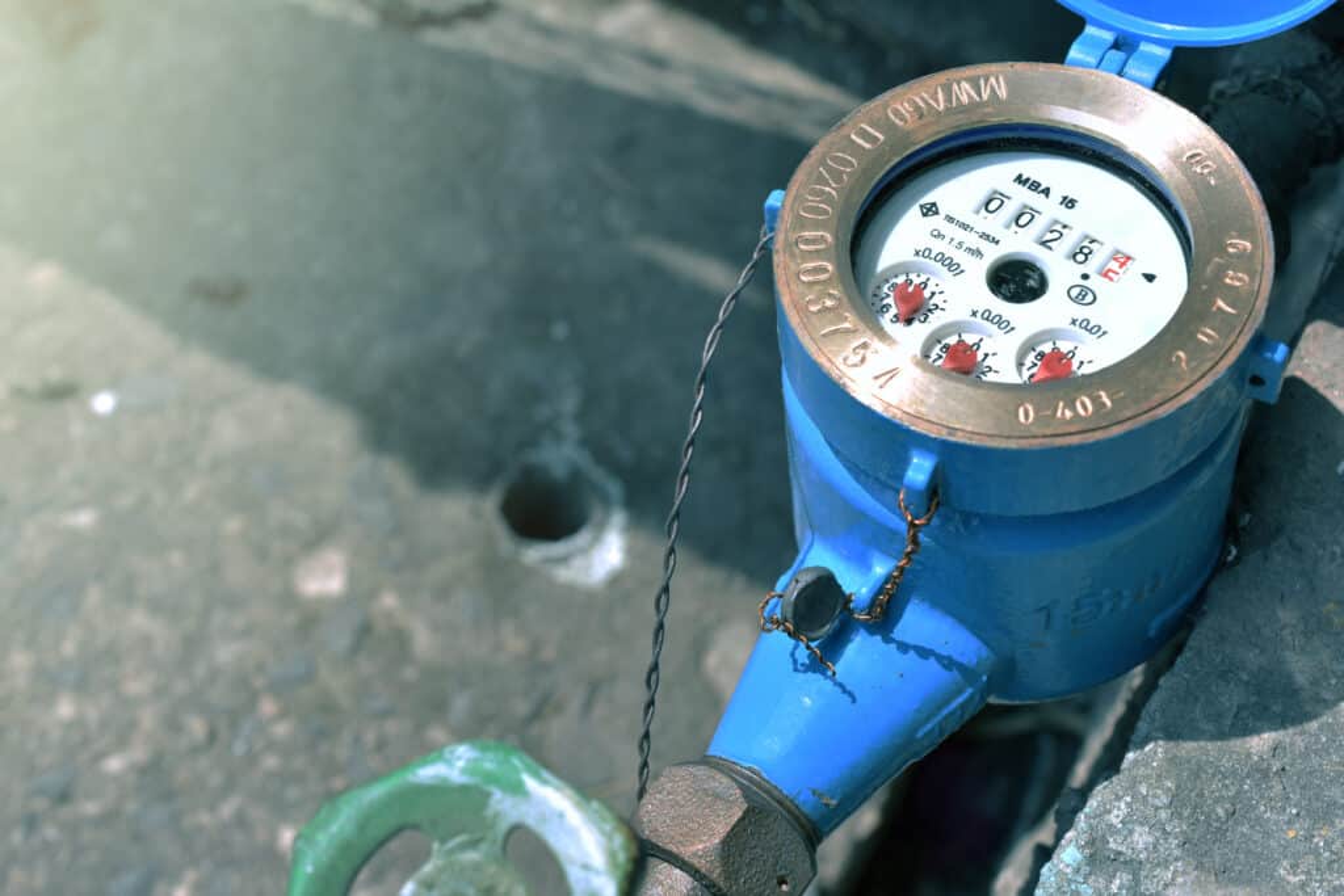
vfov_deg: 22.6
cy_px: 448
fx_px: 2240
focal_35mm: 60
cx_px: 672
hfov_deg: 33.4
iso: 250
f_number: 8
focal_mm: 40
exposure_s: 1/400
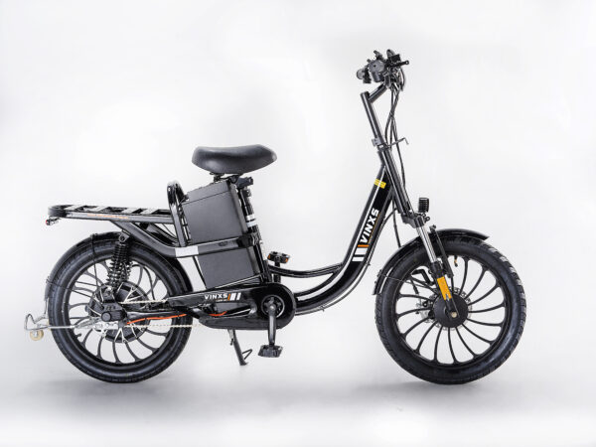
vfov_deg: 23.7
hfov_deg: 31.2
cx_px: 298
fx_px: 1067
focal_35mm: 62
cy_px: 224
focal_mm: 80
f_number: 16
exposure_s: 1/125
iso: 200
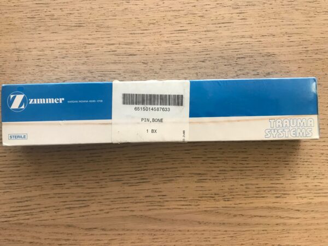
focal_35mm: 28
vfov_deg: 49.7
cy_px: 123
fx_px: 265
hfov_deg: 63.4
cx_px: 164
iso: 40
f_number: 1.8
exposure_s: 1/24
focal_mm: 3.99
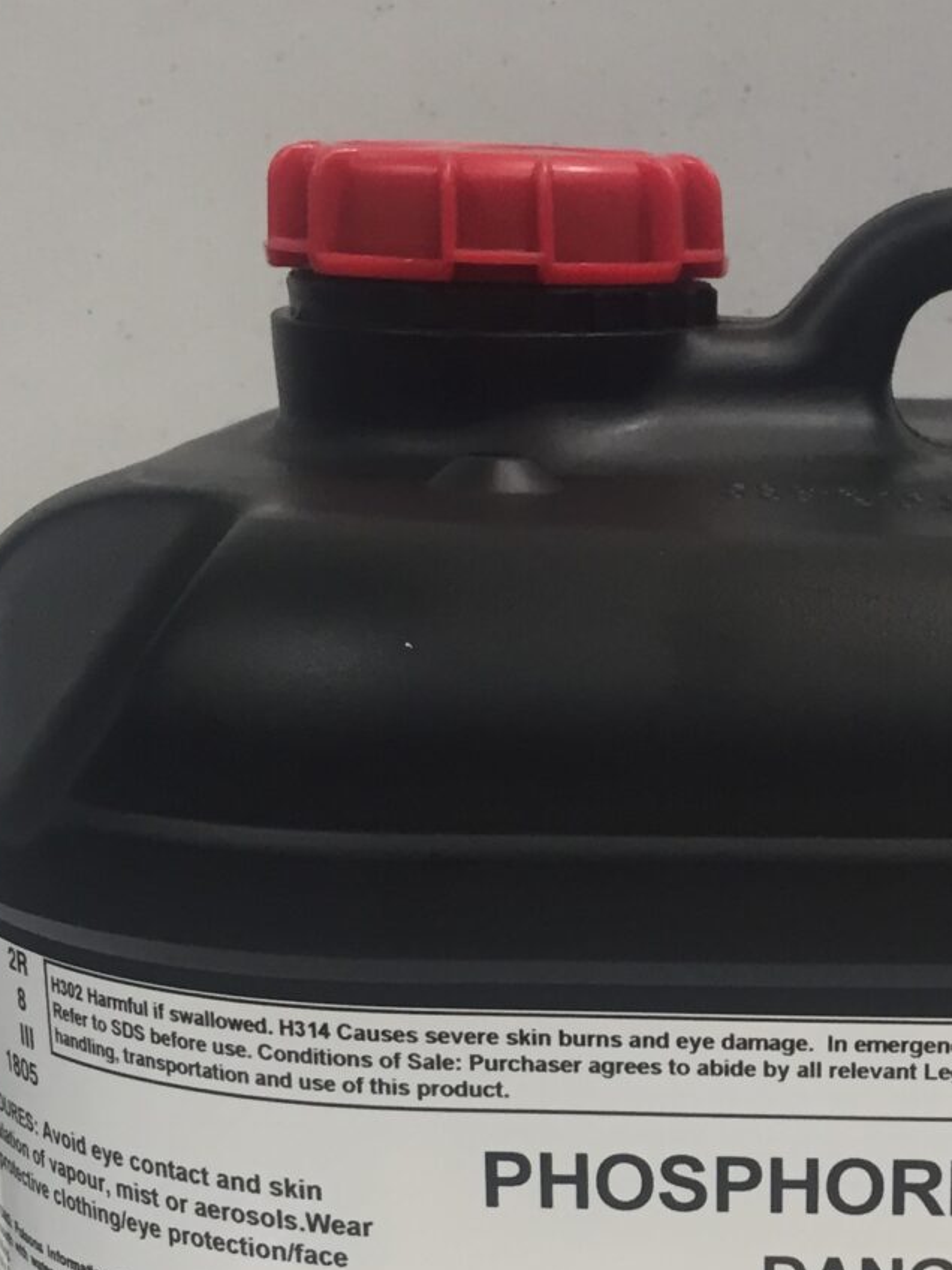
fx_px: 2567
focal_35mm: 70
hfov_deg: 20.3
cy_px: 1050
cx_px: 959
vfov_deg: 27.1
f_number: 2.2
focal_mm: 4.15
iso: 40
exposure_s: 1/33
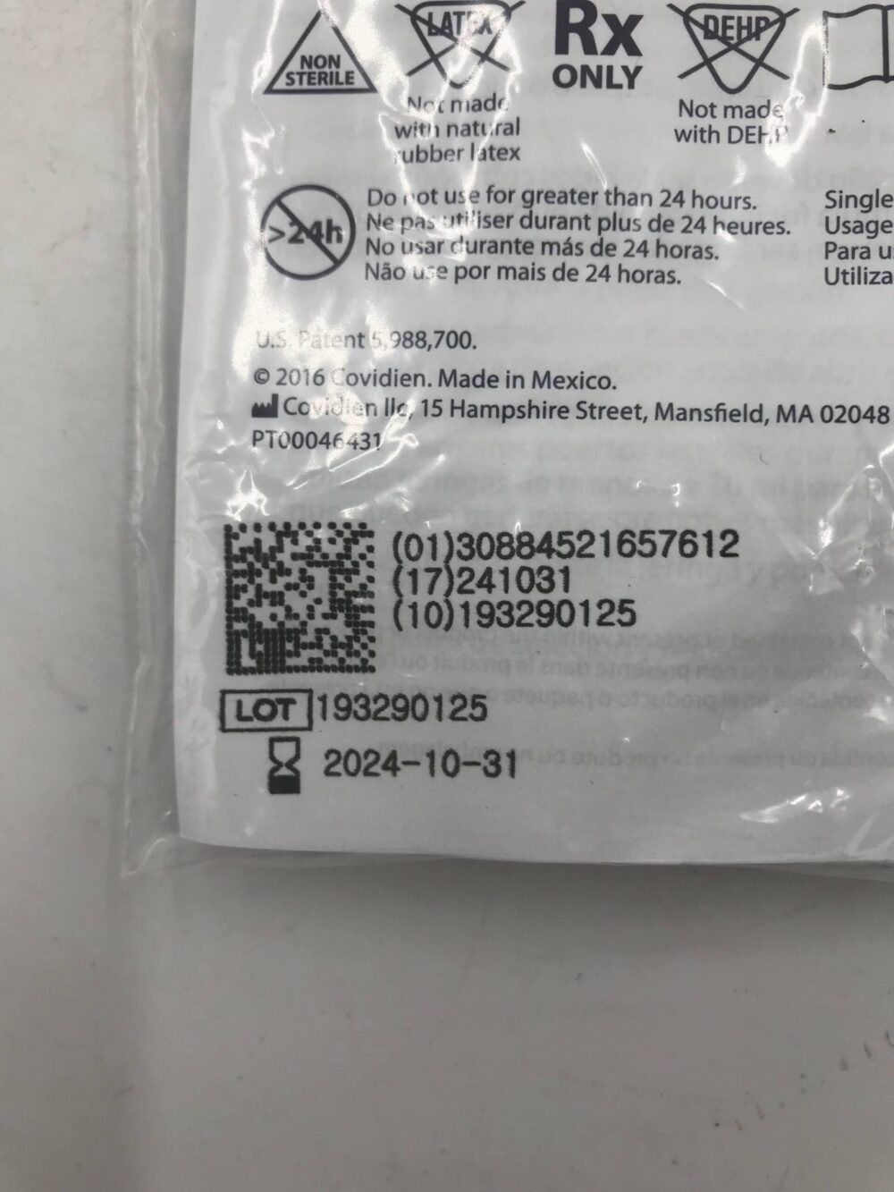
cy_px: 596
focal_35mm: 28
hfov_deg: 49.8
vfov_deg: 63.4
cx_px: 447
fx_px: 964
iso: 20
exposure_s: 1/199
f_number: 1.8
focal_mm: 3.99
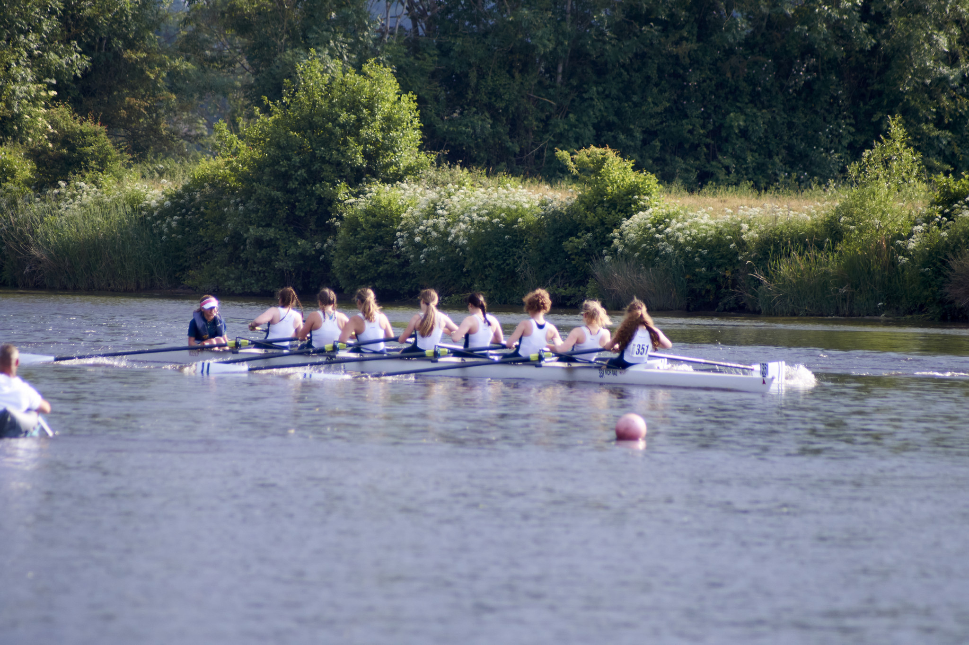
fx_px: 12105
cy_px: 322
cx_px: 484
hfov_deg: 4.6
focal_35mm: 450
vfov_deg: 3.1
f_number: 5.6
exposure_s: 1/500
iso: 250
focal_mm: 300
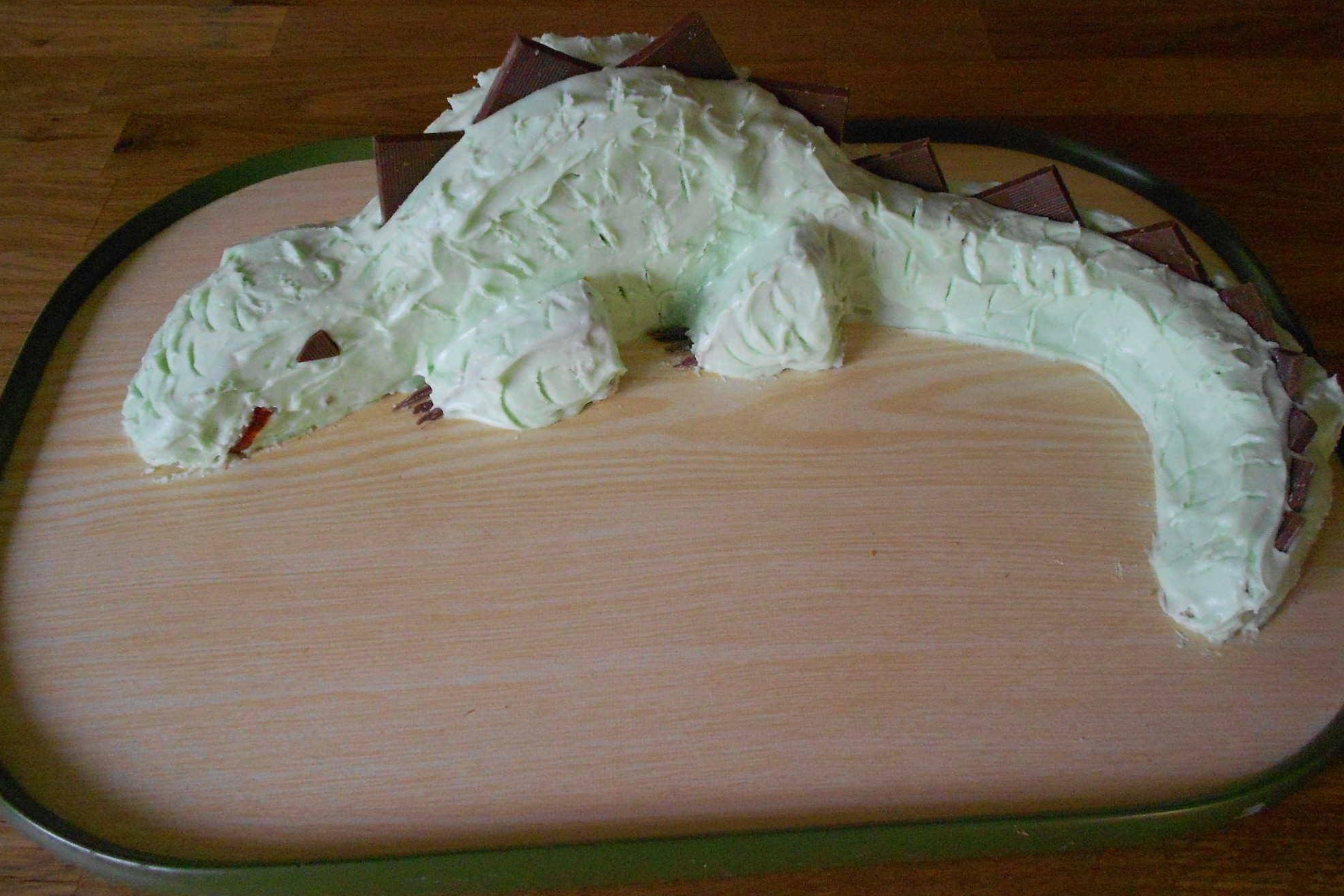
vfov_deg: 46.4
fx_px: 1045
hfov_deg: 65.5
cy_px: 417
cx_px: 691
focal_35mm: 28
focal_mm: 4.6
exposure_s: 1/30
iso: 500
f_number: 3.2
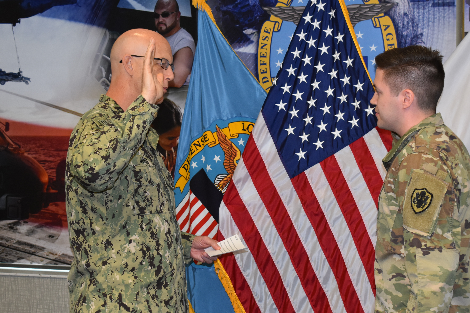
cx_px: 272
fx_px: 1184
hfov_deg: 22.4
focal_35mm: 91
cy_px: 180
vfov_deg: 15.1
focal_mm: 45
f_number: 5
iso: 800
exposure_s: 1/80
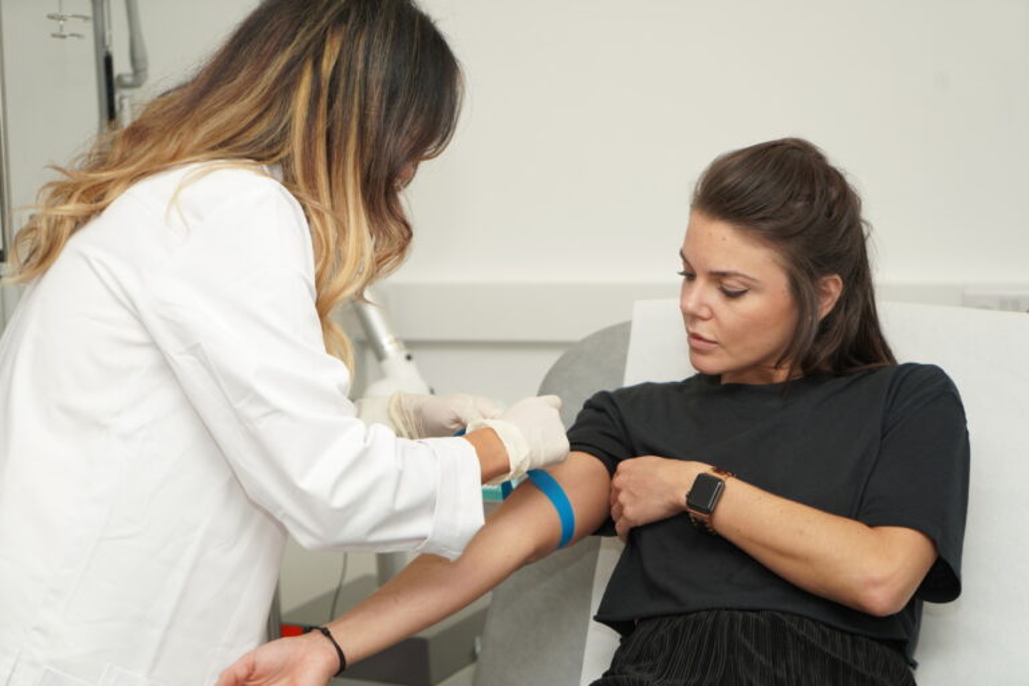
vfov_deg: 19.5
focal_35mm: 70
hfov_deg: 28.8
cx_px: 514
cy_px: 343
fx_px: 2001
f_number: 4
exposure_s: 1/125
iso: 100
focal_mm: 70
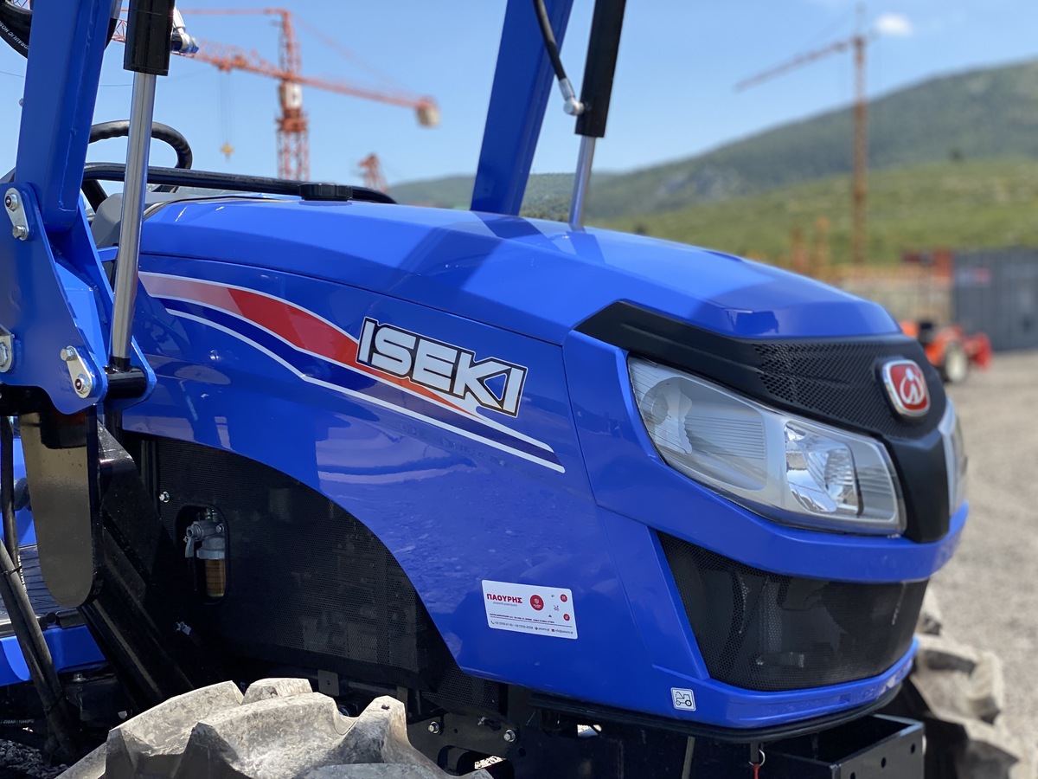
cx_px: 519
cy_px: 390
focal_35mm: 52
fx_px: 1559
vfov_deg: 28.0
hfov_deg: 36.8
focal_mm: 6
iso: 20
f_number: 2
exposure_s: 1/615
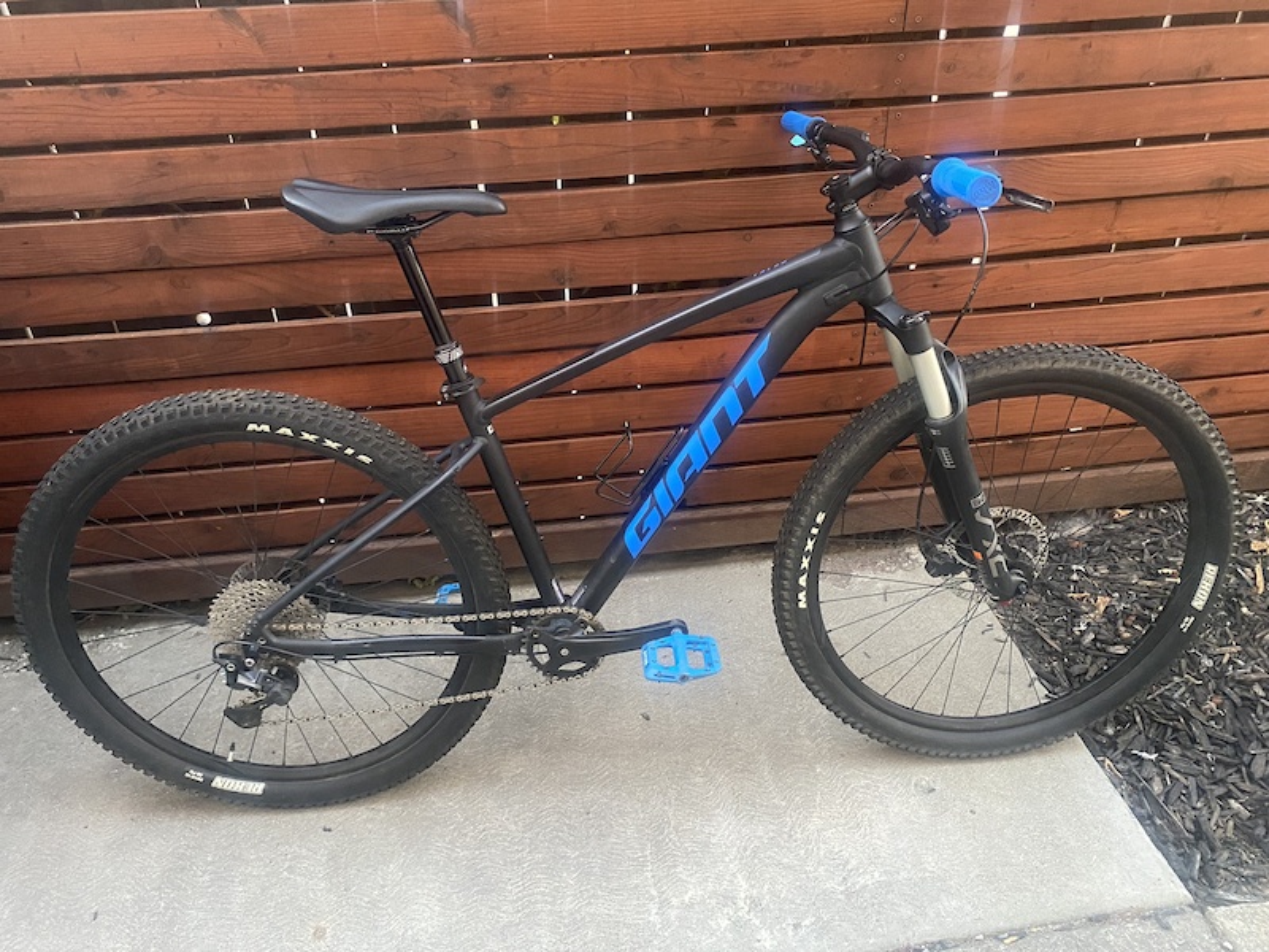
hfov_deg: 67.3
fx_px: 953
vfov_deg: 53.1
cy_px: 476
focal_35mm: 26
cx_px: 634
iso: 640
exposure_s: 1/37
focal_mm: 4.25
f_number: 1.8
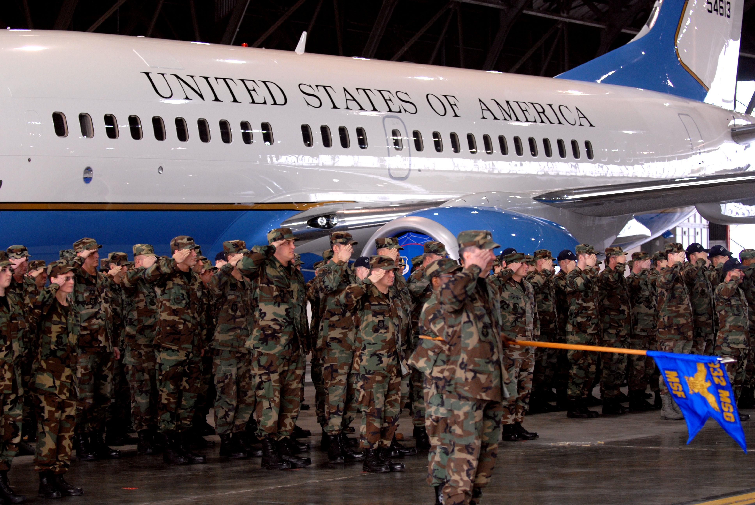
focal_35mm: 105
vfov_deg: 13.1
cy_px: 252
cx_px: 378
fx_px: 2205
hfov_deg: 19.4
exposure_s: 1/100
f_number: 2.8
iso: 400
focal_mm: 70
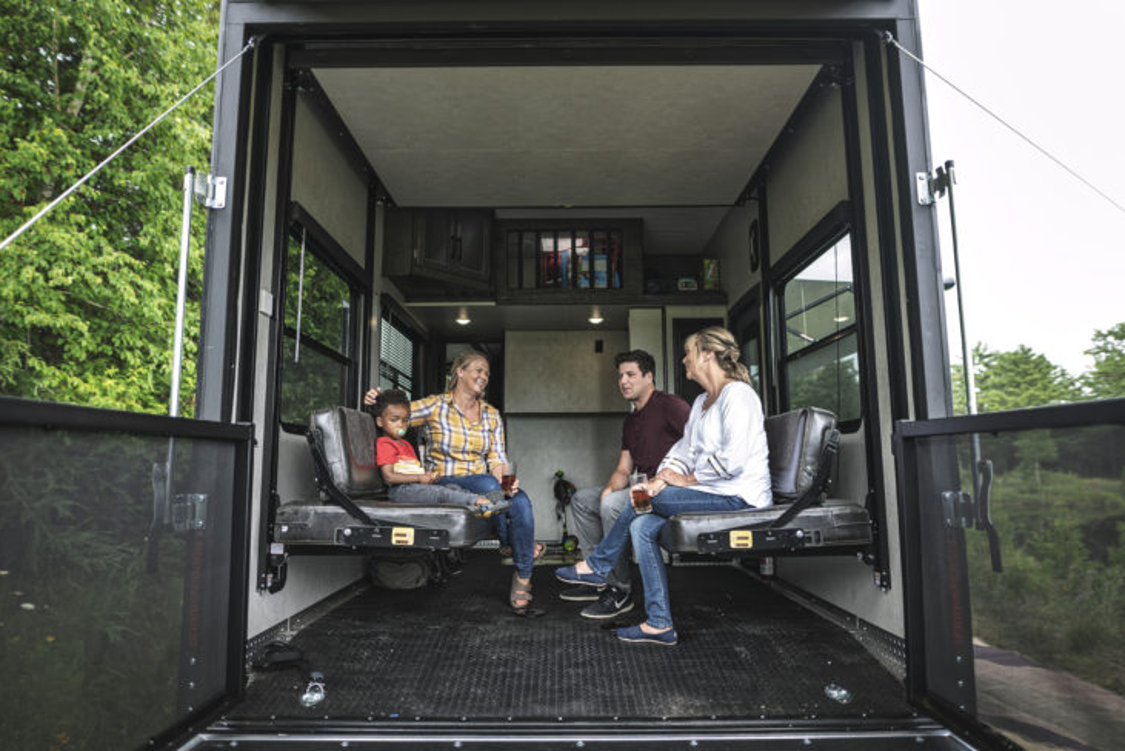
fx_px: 656
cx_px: 562
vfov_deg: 59.5
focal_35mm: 21
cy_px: 382
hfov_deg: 81.2
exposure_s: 1/180
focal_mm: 20
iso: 31
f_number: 1.4
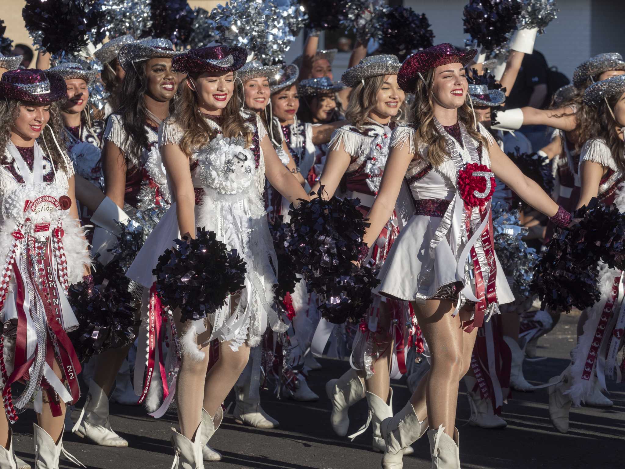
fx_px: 3430
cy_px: 234
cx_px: 312
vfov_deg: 7.8
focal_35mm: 190
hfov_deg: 10.4
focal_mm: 95
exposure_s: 1/1600
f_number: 4.5
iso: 200
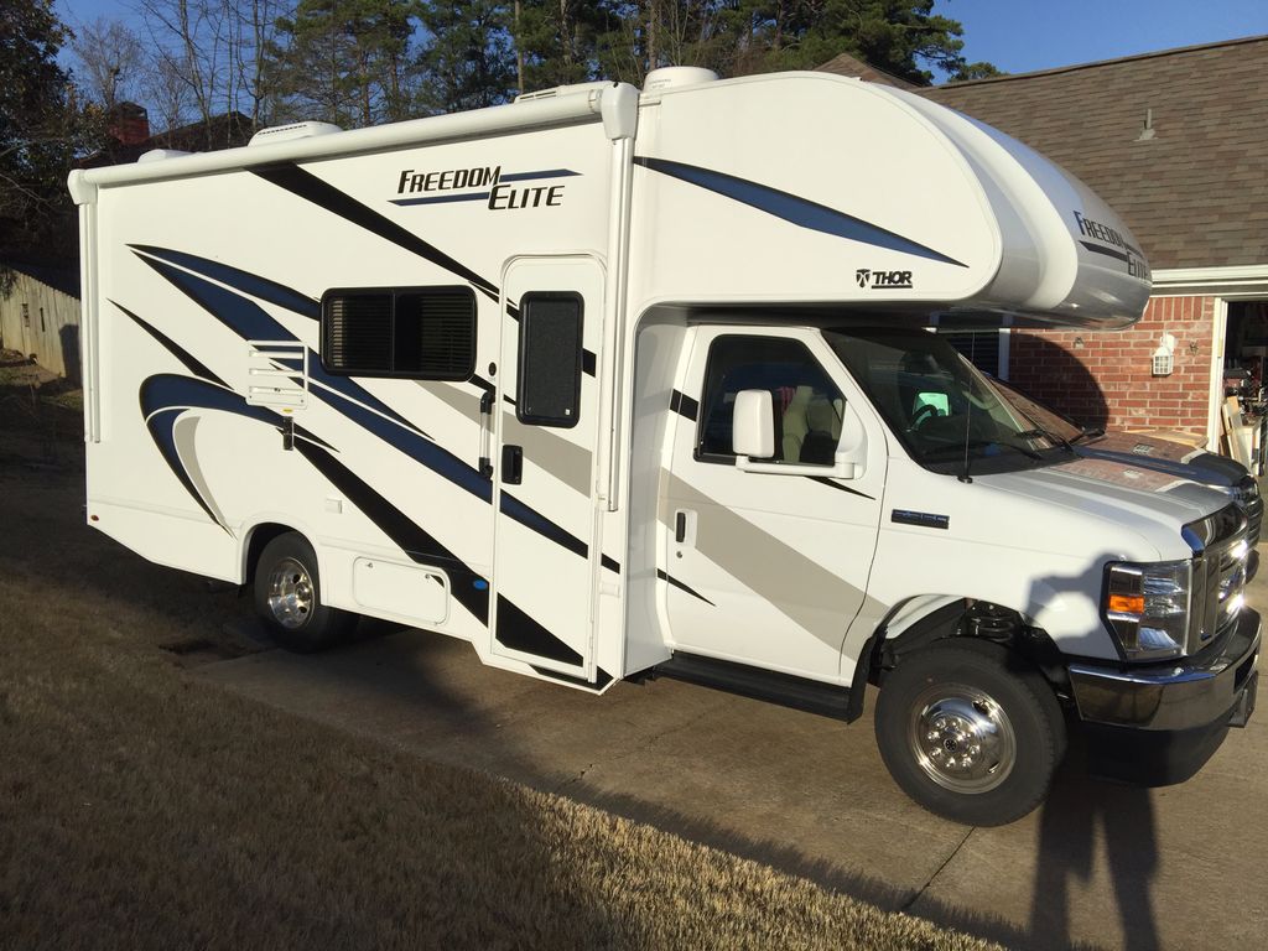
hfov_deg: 61.7
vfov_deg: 48.2
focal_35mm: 29
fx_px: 1062
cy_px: 476
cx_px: 634
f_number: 2.2
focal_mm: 4.15
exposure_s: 1/3968
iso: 32
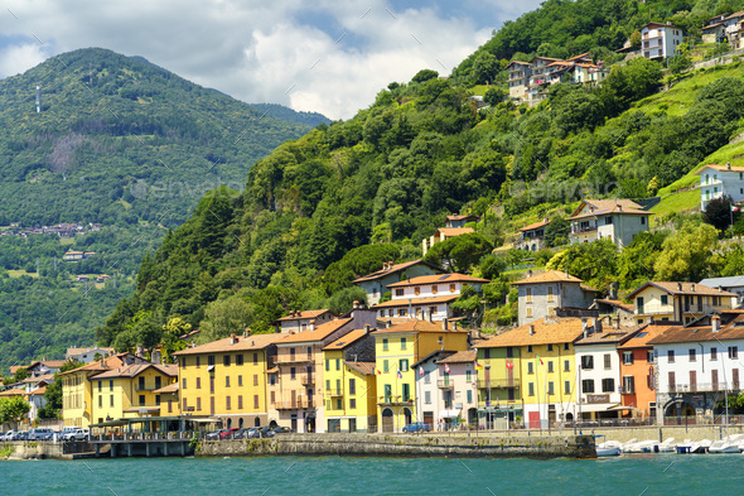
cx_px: 372
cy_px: 248
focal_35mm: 95
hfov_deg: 21.5
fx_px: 1963
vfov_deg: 14.4
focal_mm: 95
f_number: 8
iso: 100
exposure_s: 1/80
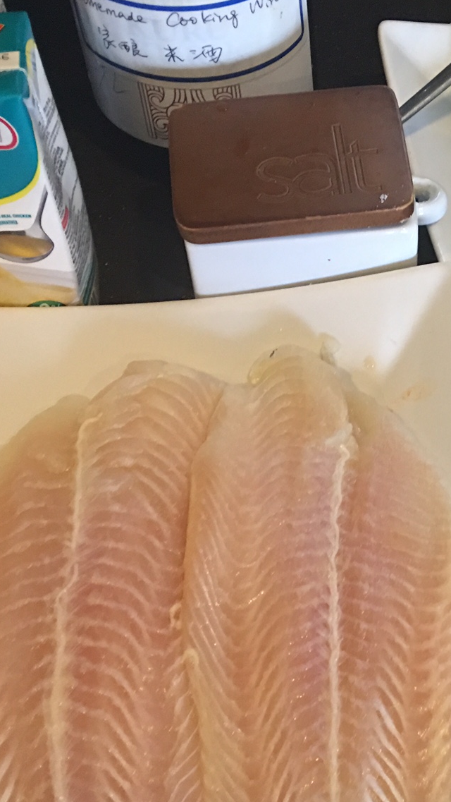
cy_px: 507
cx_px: 476
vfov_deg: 37.0
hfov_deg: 20.6
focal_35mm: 56
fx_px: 1190
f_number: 2.2
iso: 100
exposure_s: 1/10
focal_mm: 4.15
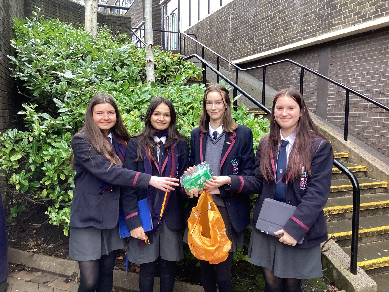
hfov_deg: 58.4
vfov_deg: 45.4
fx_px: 348
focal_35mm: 31
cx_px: 194
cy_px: 146
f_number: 2.4
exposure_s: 1/120
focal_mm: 3.3
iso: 100
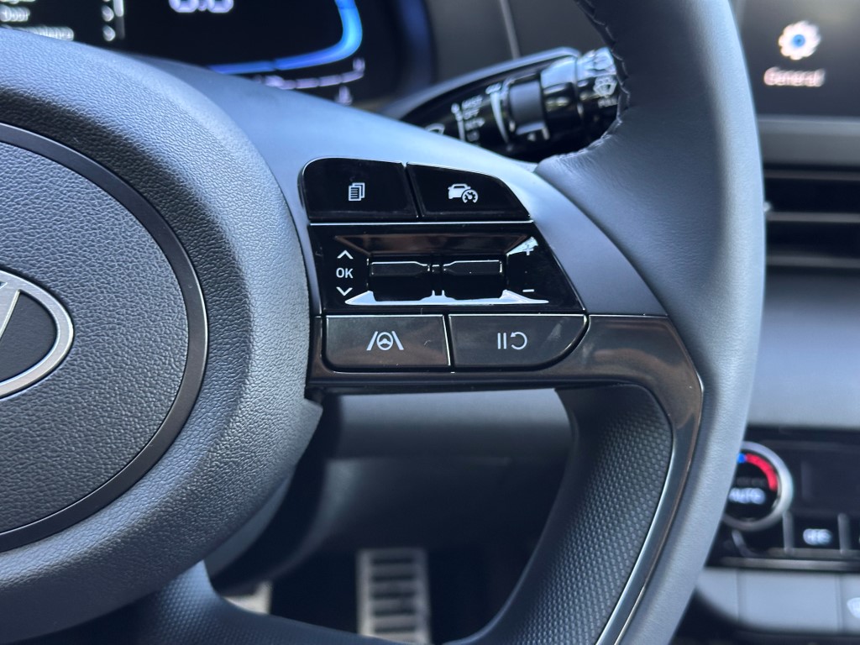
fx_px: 1193
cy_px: 322
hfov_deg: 39.7
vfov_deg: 30.3
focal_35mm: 48
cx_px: 430
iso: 200
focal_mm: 6.86
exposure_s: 1/60
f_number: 1.78
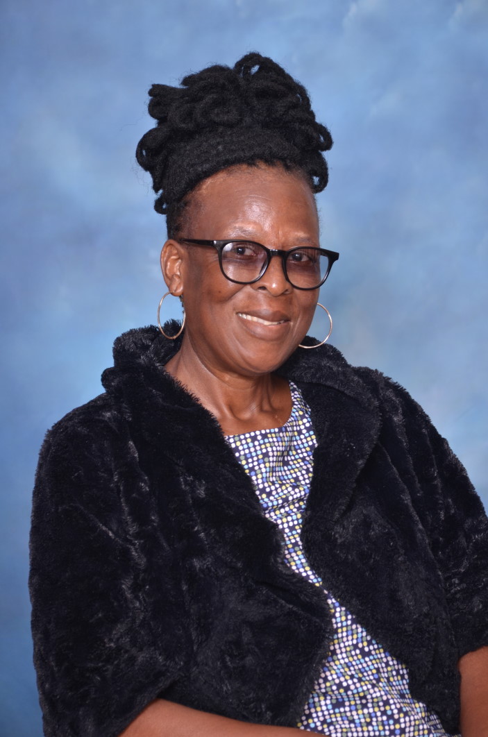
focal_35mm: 135
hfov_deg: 10.1
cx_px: 244
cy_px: 368
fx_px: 2758
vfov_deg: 15.2
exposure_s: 1/80
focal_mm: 90
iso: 250
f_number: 7.1
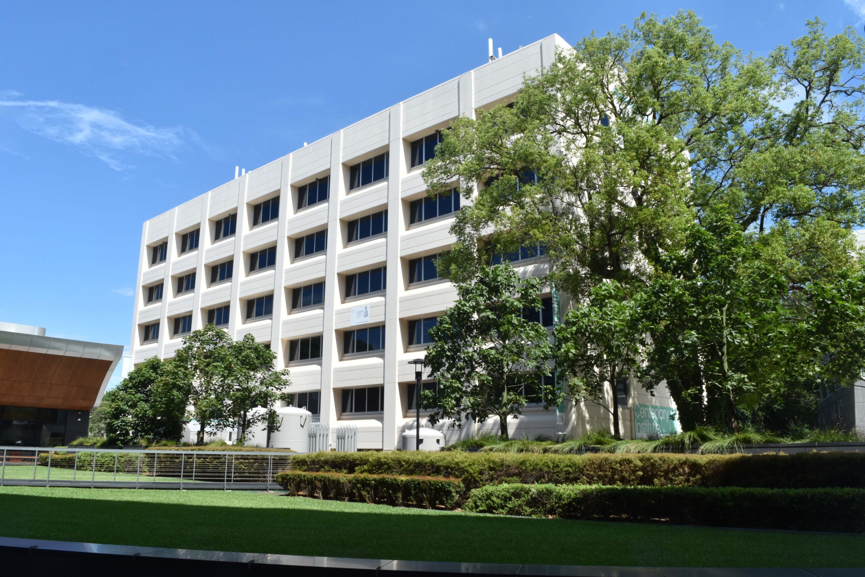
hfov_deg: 67.4
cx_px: 432
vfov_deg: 47.9
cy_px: 288
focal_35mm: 27
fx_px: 649
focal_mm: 18
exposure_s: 1/100
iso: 400
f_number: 22
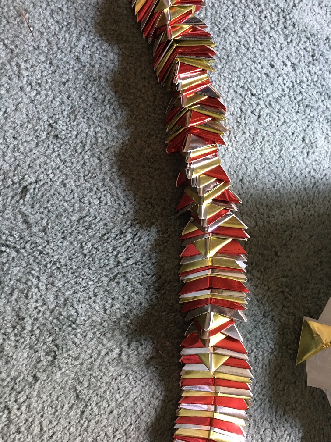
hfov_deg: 48.2
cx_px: 166
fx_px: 370
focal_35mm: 29
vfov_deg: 61.7
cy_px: 221
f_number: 2.2
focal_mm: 4.15
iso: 100
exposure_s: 1/10
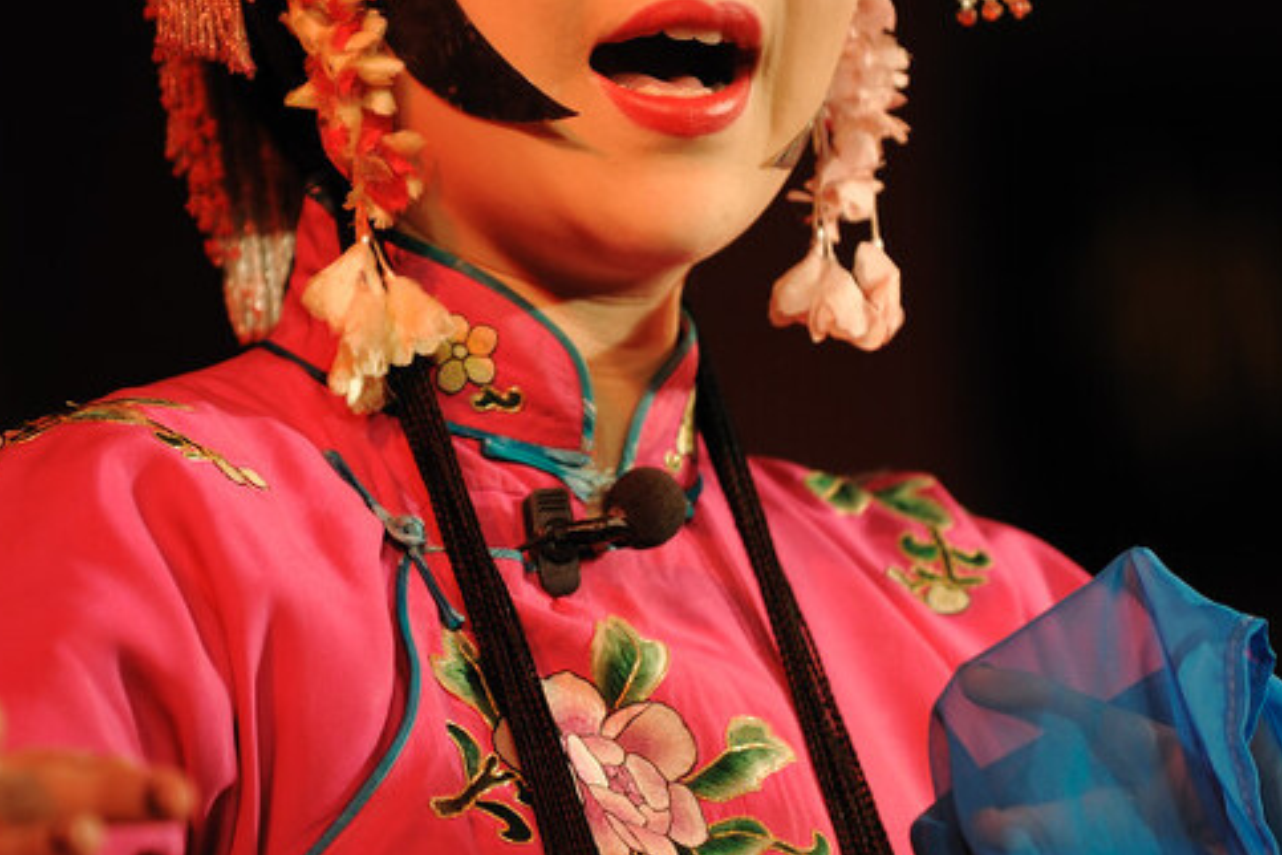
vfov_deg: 2.8
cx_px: 342
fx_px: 17697
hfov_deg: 4.1
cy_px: 139
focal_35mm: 497
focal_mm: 200
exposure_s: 1/320
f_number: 2.8
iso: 200
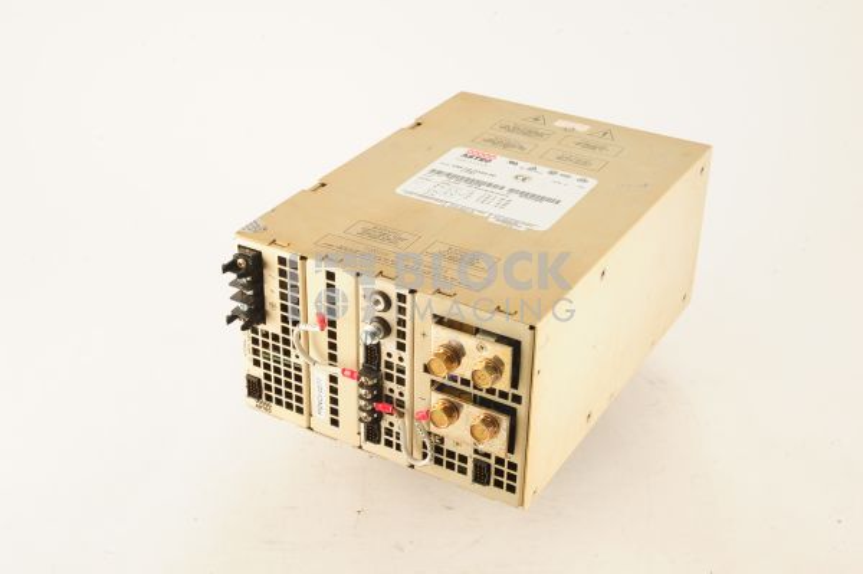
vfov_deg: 26.9
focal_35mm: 50
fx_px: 1198
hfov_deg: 39.6
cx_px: 432
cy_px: 287
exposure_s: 1/160
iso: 1600
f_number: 14
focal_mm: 50
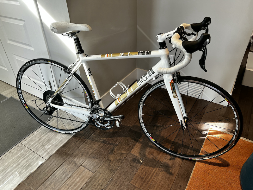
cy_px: 95
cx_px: 126
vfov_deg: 53.1
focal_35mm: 26
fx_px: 190
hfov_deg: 67.3
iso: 100
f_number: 1.5
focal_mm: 5.7
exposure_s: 1/120
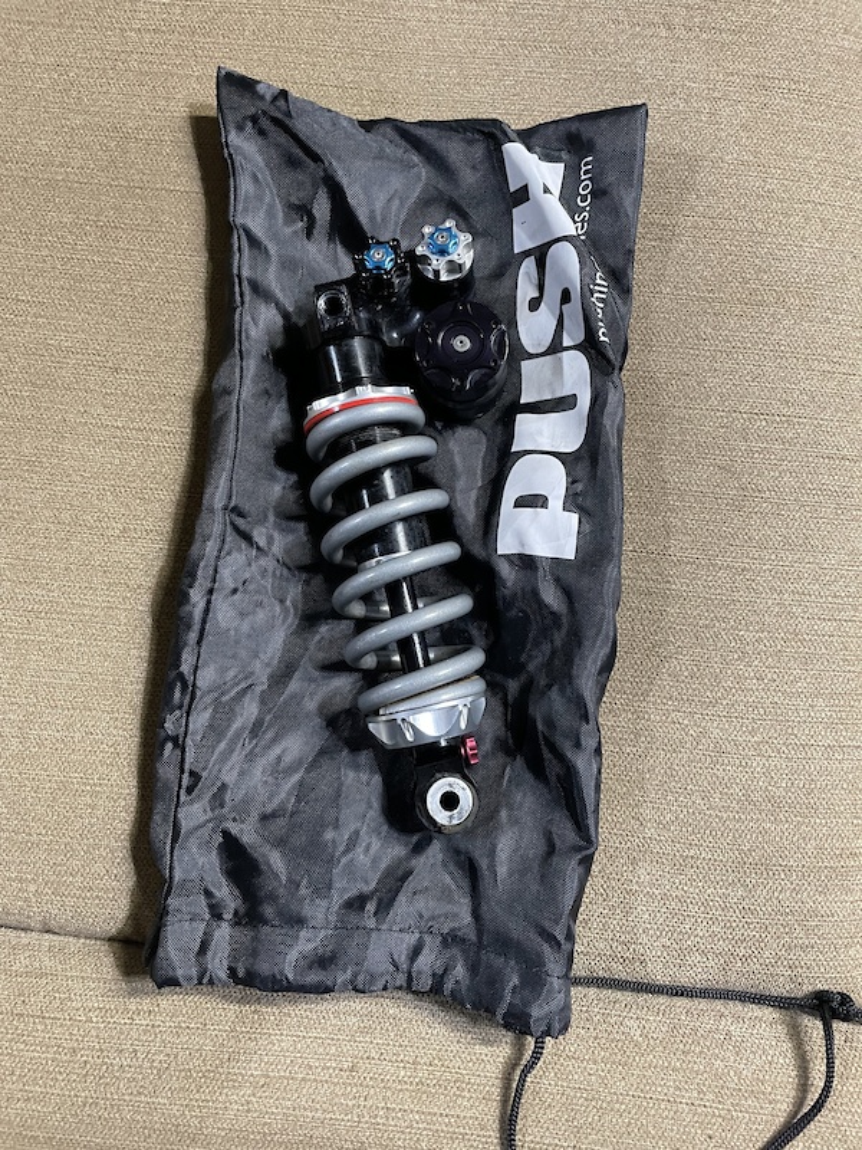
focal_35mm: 26
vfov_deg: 67.3
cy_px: 575
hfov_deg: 53.1
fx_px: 863
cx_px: 431
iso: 320
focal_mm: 4.2
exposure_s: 1/60
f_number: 1.6
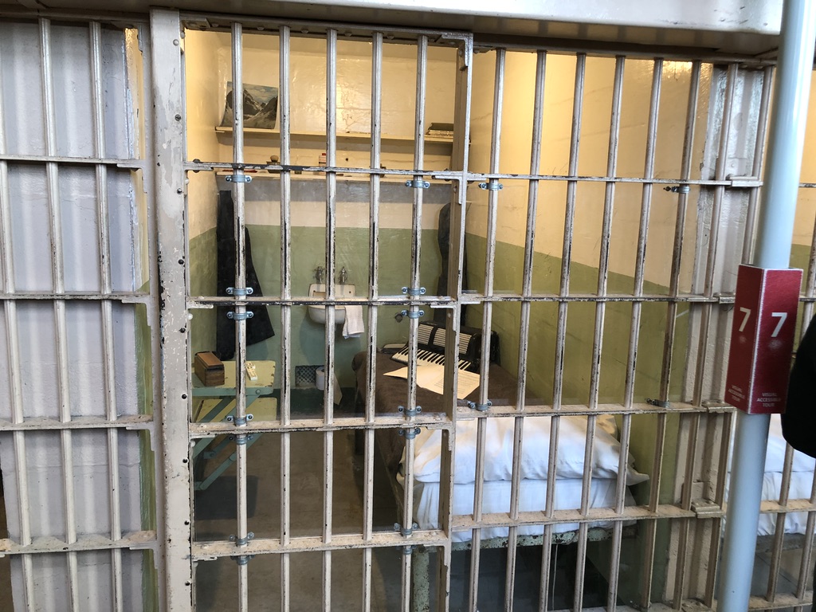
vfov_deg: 49.7
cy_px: 306
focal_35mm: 28
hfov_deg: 63.4
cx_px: 408
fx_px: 660
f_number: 1.8
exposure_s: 1/15
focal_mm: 4
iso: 64
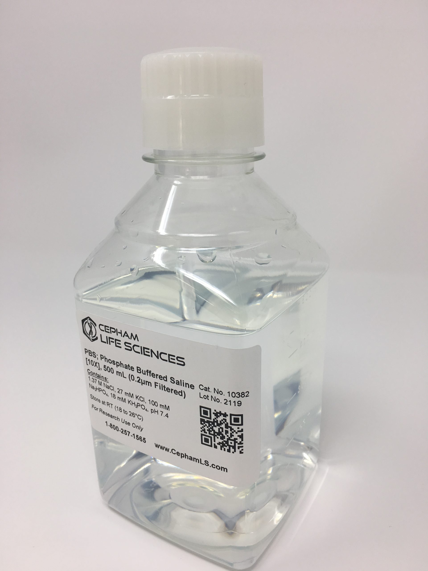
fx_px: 478
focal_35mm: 29
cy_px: 286
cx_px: 214
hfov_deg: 48.2
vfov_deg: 61.7
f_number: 2.2
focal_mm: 4.15
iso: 25
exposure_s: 1/192
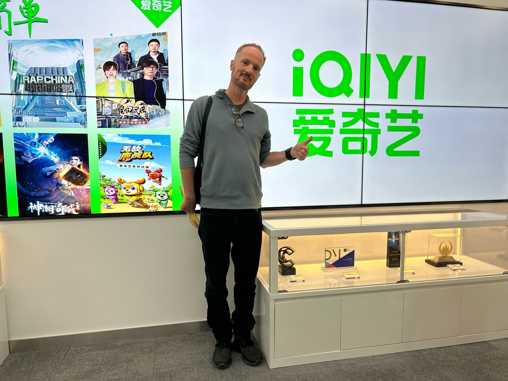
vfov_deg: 53.0
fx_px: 381
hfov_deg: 67.3
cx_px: 254
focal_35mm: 26
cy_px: 190
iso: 40
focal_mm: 5.7
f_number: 1.5
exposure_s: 1/223
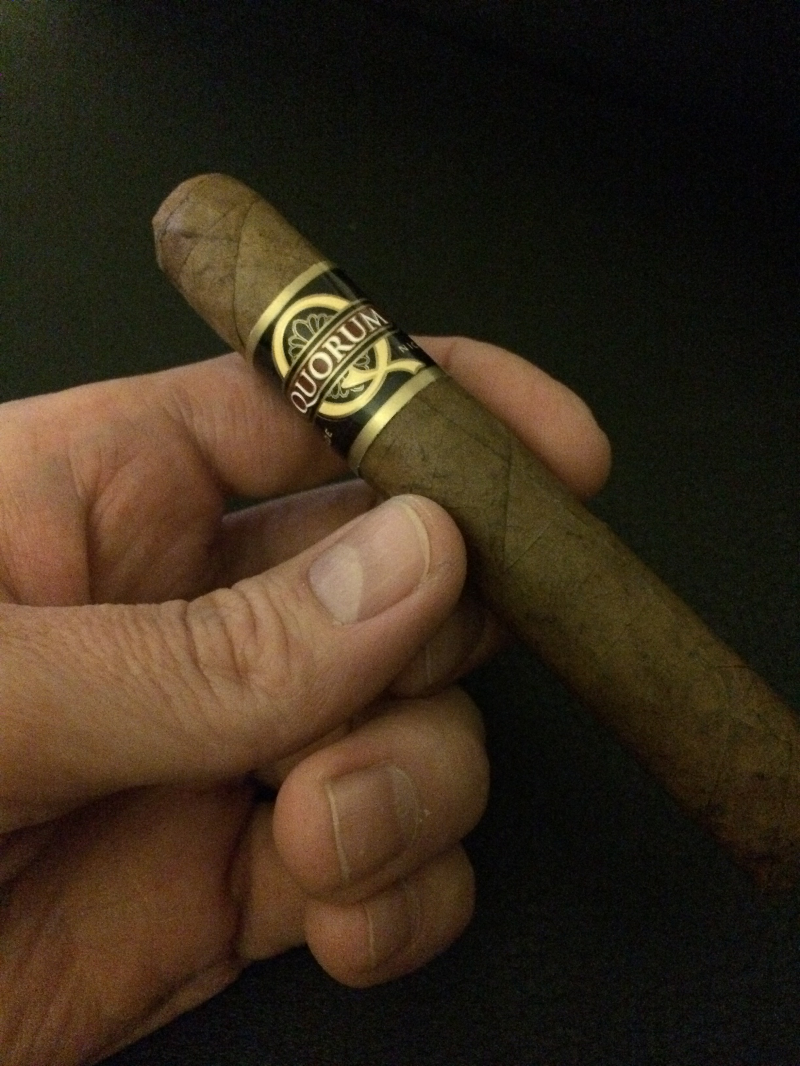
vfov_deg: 61.7
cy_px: 533
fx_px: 894
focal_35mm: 29
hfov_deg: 48.2
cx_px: 400
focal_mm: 4.15
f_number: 2.2
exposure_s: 1/17
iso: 2000
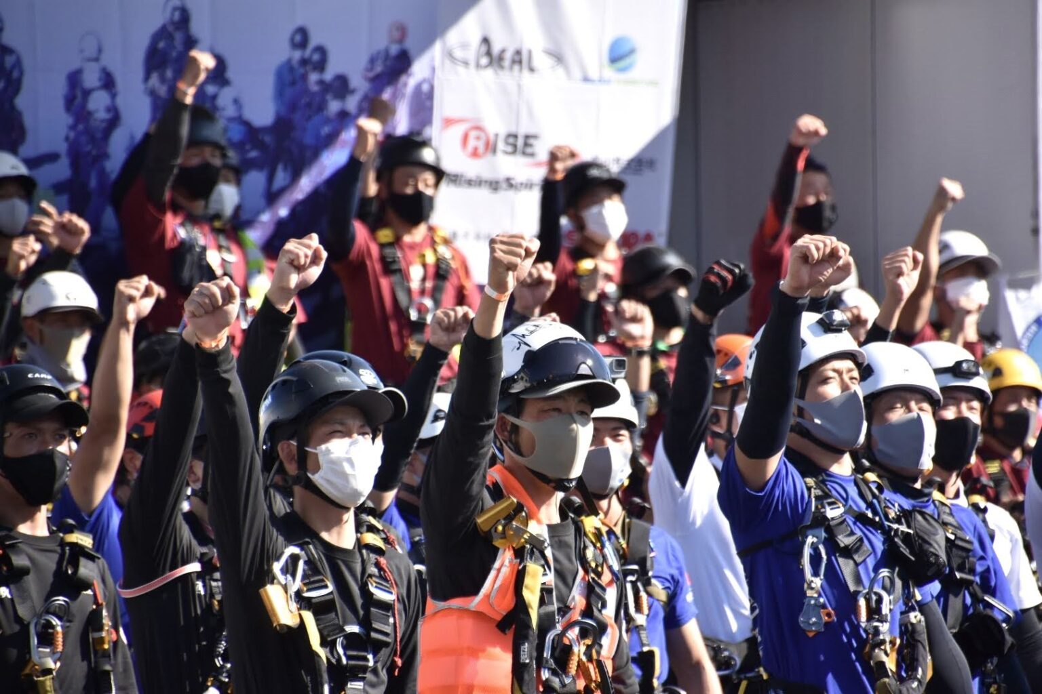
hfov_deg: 5.5
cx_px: 521
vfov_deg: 3.7
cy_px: 347
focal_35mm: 375
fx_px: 10853
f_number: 8
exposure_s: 1/1000
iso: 450
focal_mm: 250
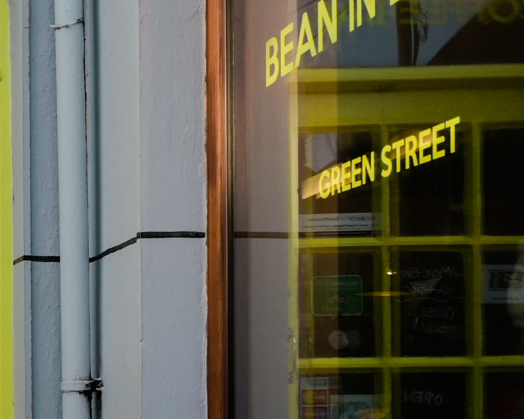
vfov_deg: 21.2
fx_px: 1101
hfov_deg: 26.4
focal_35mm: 71
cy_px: 65
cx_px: 132
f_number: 4
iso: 125
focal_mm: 22
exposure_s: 1/320
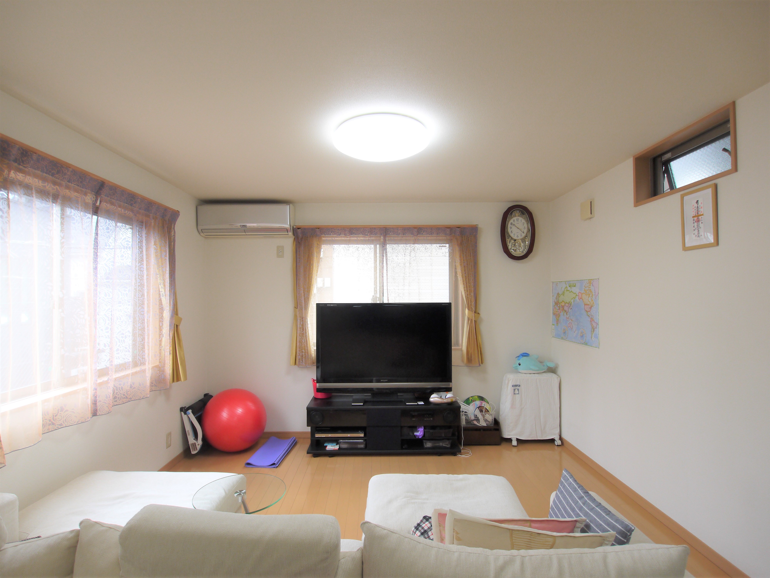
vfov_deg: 71.6
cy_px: 289
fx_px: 400
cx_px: 385
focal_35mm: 18
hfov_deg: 87.8
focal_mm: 9
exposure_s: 1/60
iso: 320
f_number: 4
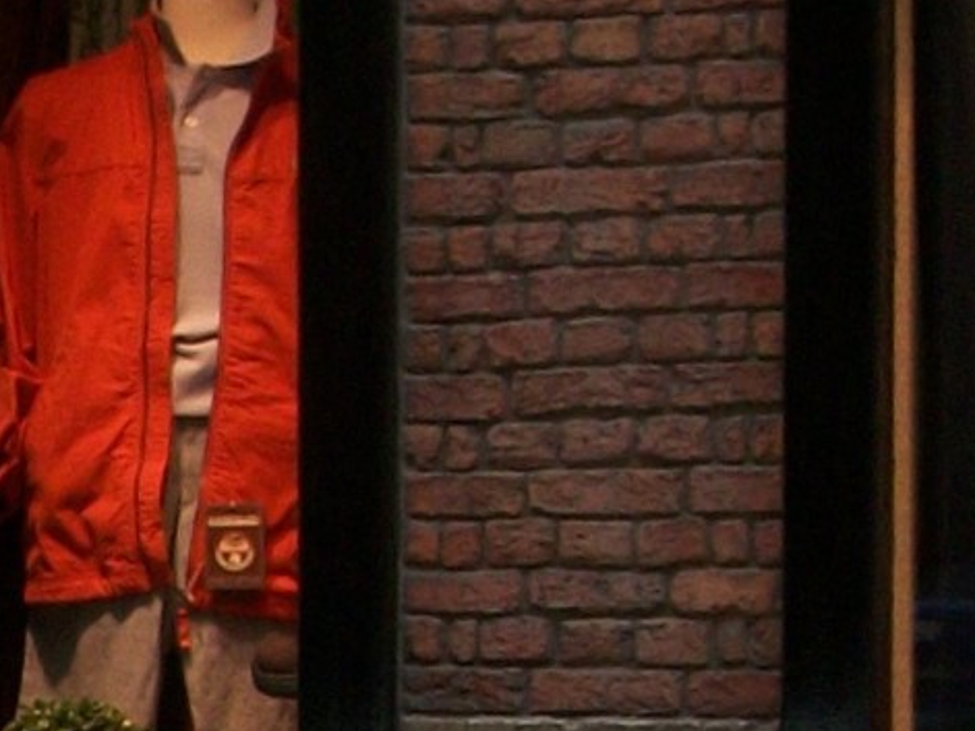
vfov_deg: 4.9
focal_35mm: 297
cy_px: 1462
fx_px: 8363
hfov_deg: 6.5
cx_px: -818
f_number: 4
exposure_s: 1/80
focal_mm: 9.7
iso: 97
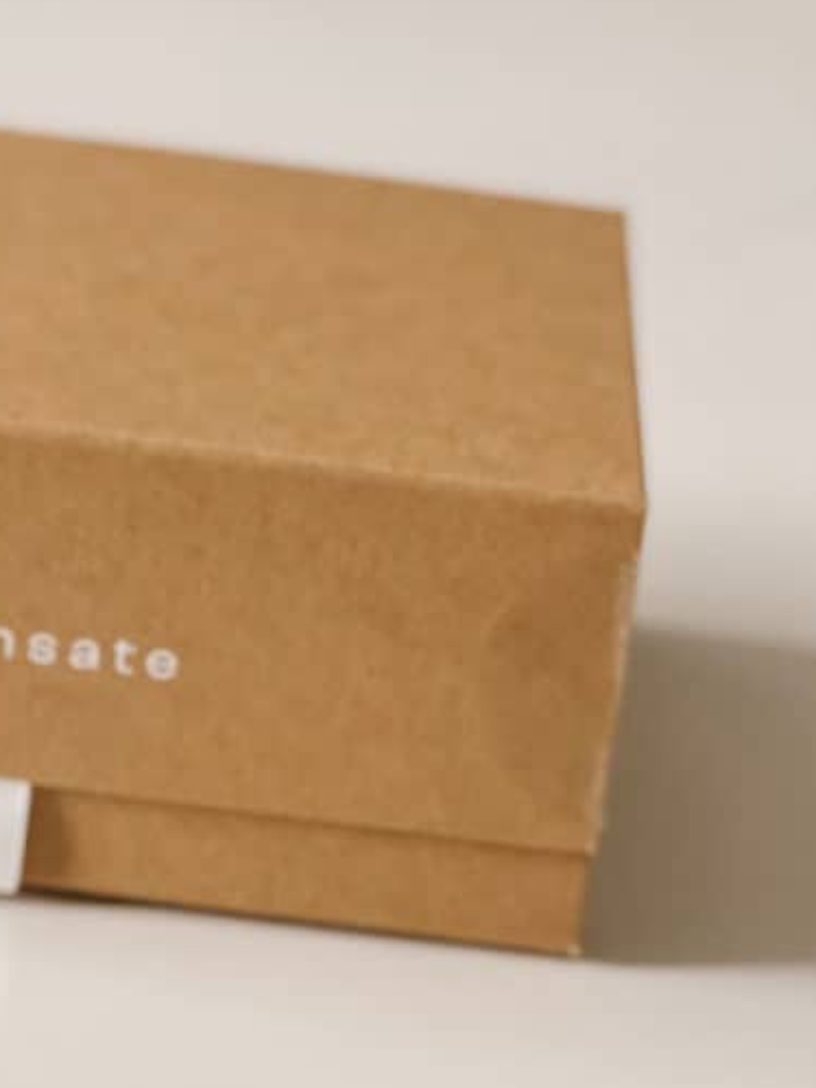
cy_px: 595
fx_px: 4968
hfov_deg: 9.3
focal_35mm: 158
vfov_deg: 12.5
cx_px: 9
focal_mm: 9
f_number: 2.8
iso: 250
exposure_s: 1/40
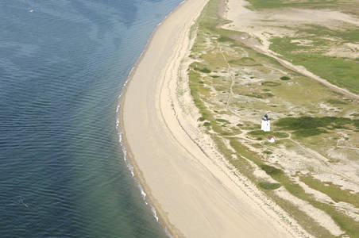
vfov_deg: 18.9
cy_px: 119
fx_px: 717
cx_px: 180
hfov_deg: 28.1
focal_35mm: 72
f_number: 8.5
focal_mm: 48
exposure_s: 1/1000
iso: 400
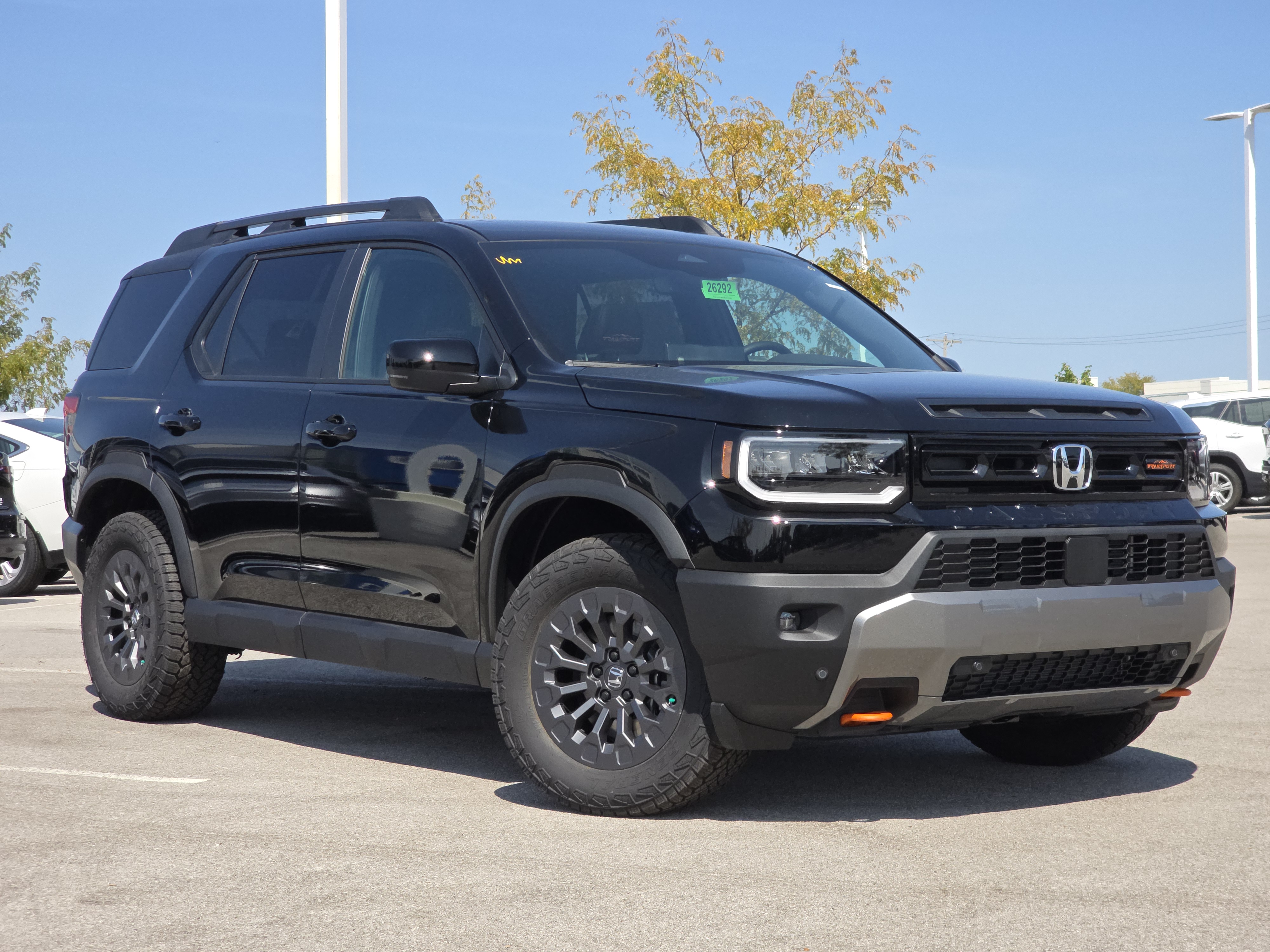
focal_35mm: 69
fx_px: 2531
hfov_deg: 28.2
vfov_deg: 21.3
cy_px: 476
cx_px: 635
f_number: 2.4
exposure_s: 1/1869
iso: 50
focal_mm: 7.9
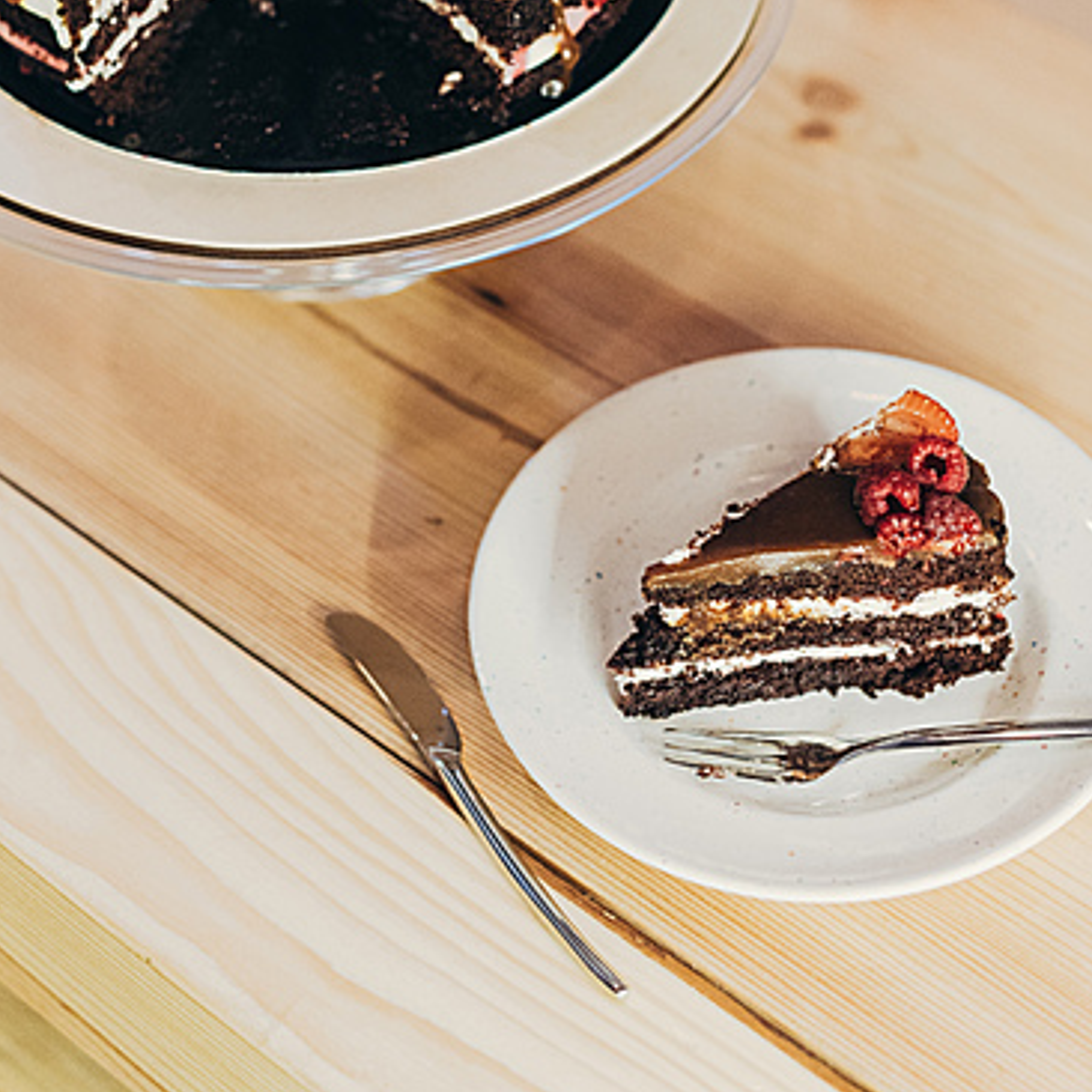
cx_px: 504
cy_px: 148
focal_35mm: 87
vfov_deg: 19.6
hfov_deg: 19.9
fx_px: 3105
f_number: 2.2
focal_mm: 50
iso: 500
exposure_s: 1/125
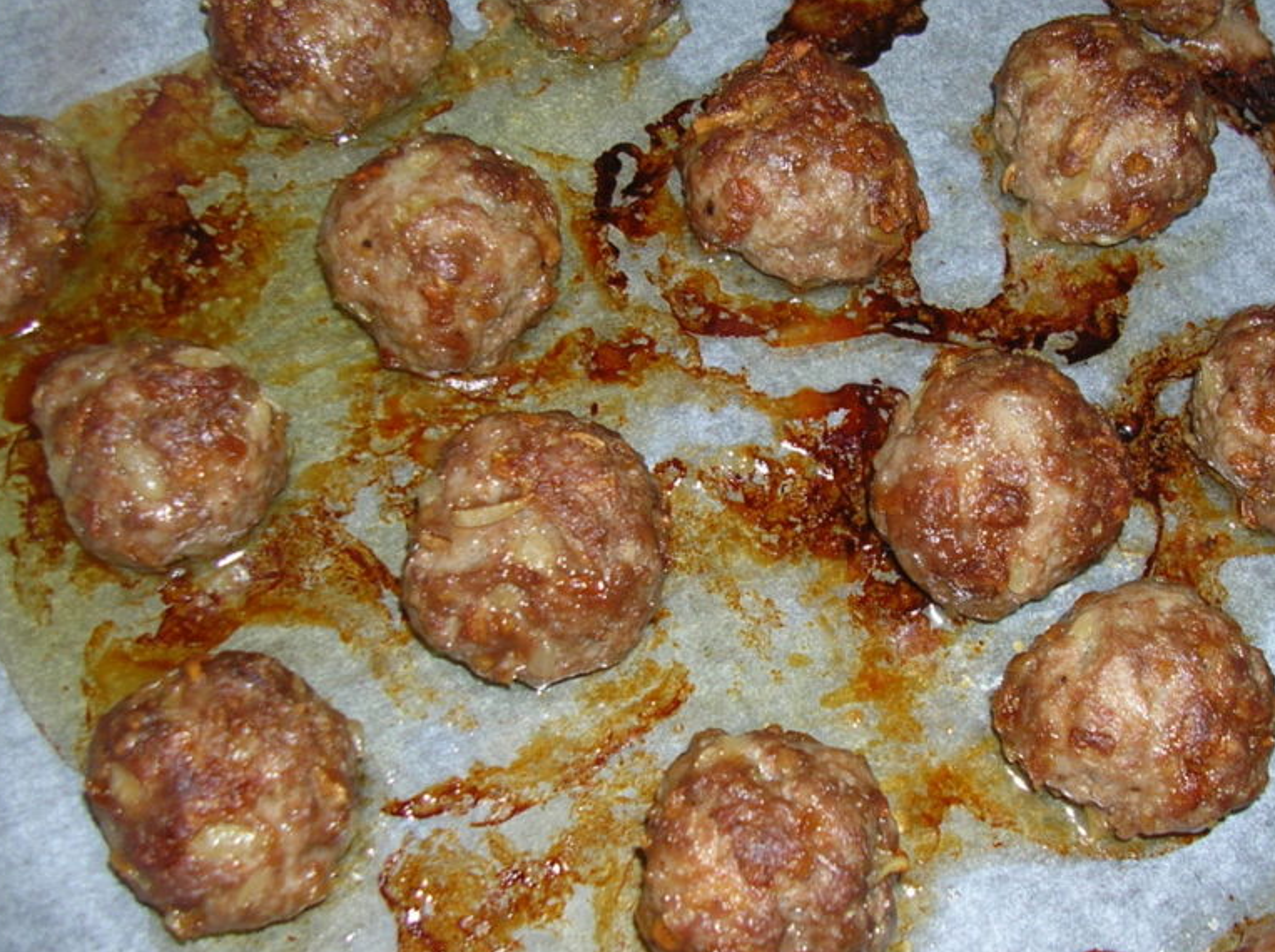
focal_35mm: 47
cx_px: 834
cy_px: 472
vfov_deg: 30.8
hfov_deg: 40.1
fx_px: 1729
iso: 50
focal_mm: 5.8
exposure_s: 1/60.1
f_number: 2.8
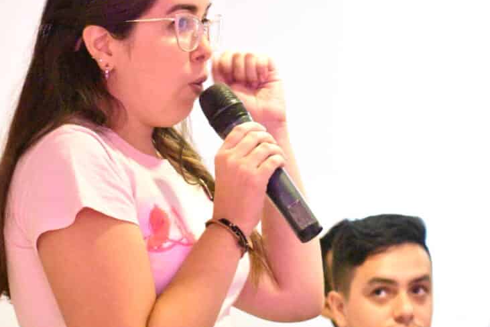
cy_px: 156
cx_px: 336
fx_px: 2463
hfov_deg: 11.3
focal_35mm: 181
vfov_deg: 7.6
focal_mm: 70
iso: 25600
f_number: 4.5
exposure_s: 1/60
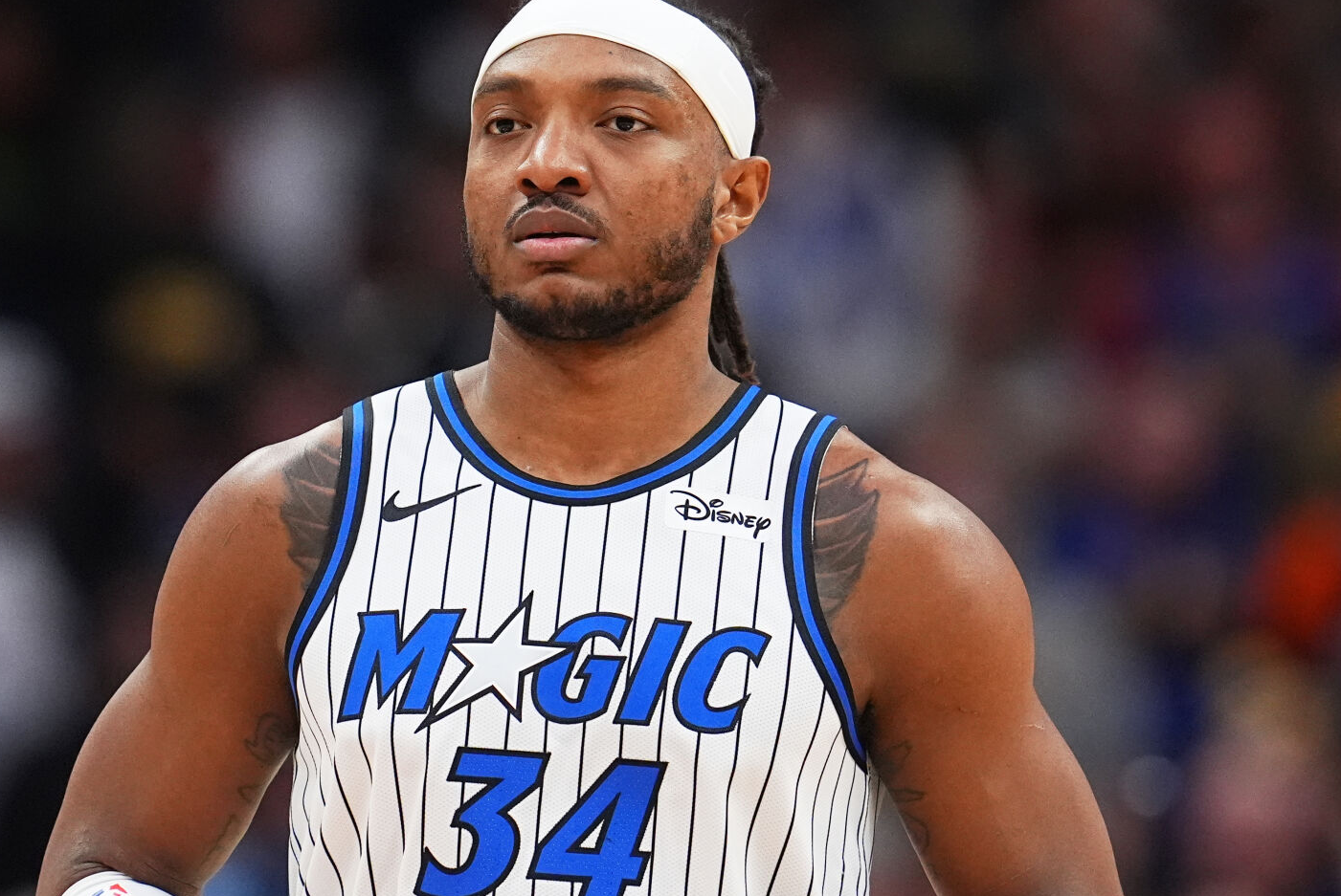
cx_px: 530
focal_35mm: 754
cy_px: 483
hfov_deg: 2.7
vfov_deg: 1.8
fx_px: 28112
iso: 5000
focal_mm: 400
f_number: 3.5
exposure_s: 1/1600
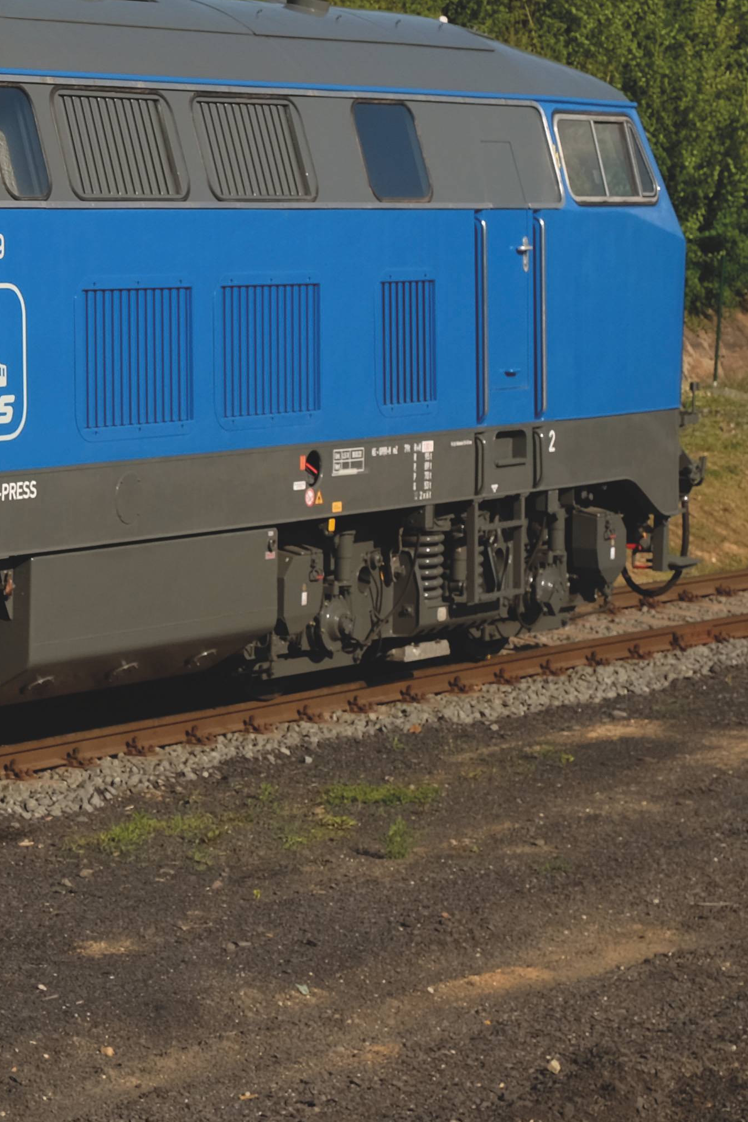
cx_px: -411
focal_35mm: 128
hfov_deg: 10.3
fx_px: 3988
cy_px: 220
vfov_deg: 15.9
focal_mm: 35.3
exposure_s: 1/500
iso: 200
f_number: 8
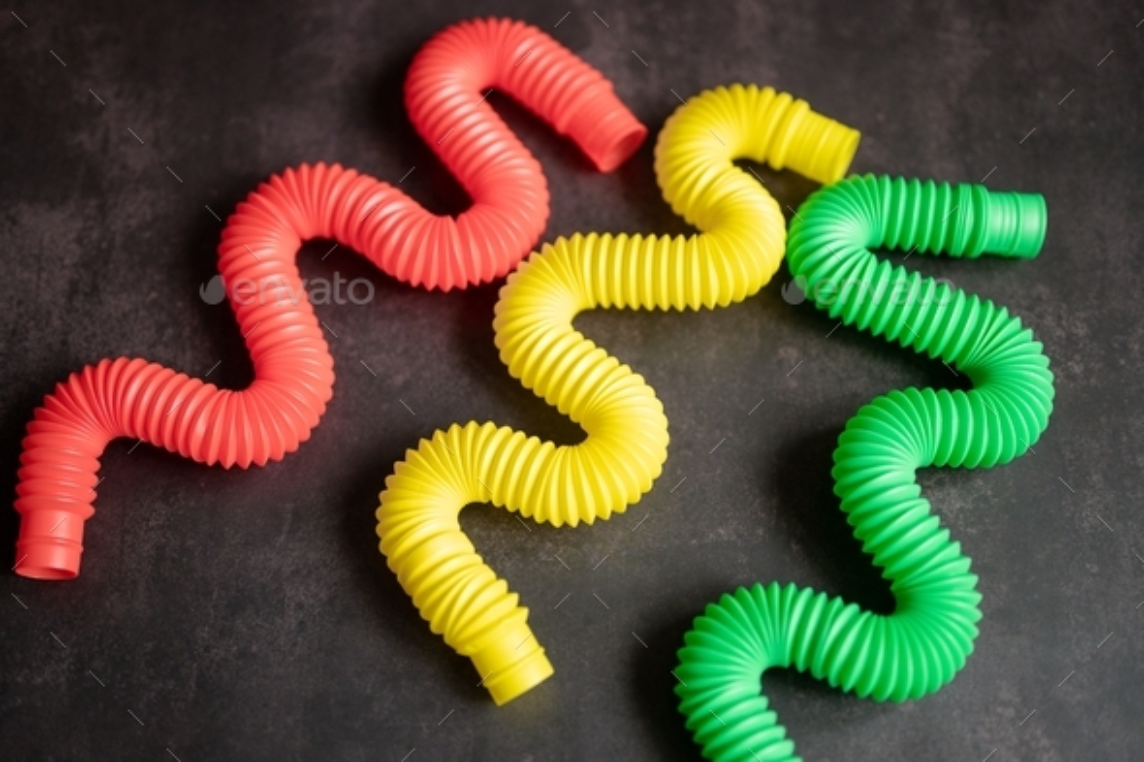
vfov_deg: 27.0
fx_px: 1588
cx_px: 572
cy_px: 381
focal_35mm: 50
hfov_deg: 39.6
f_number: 1.8
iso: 500
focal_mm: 50
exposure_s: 1/320
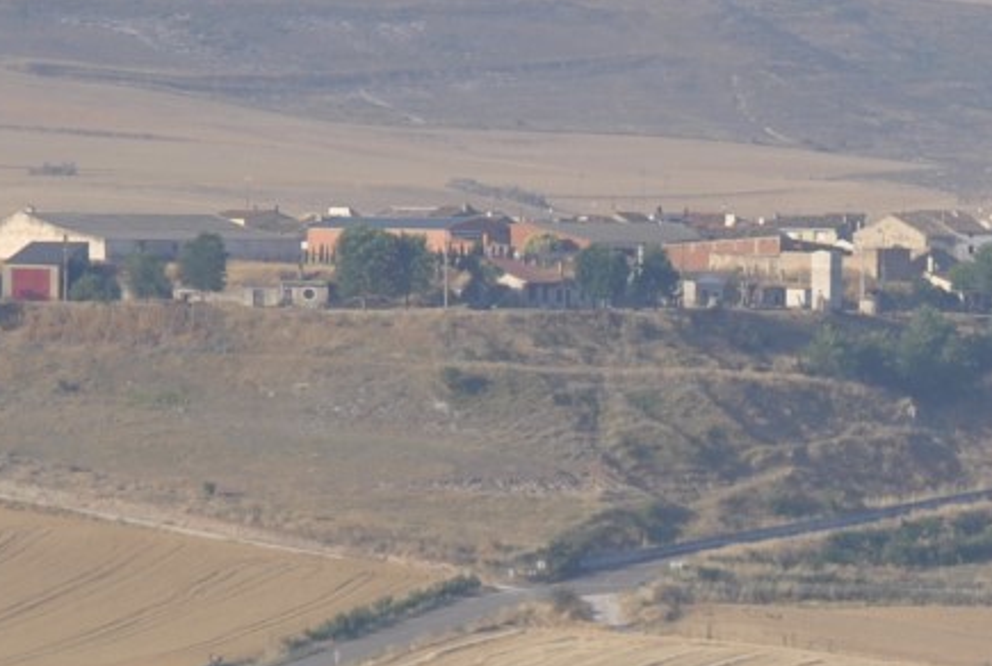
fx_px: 19131
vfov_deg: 2.0
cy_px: 718
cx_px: 1002
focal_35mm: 693
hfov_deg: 3.0
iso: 125
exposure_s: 1/500
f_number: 5.6
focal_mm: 125
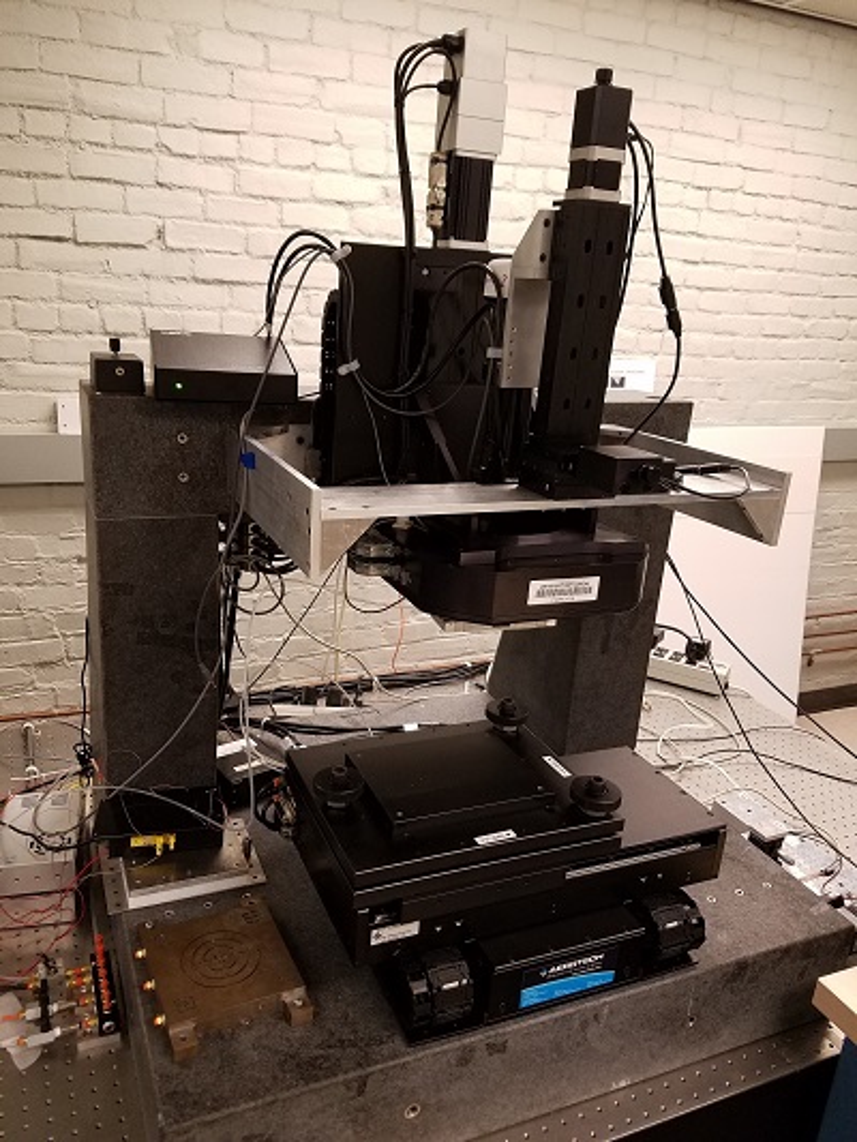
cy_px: 571
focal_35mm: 26
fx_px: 858
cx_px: 428
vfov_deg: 67.3
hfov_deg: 53.1
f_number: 1.7
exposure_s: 1/60
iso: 160
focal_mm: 4.2
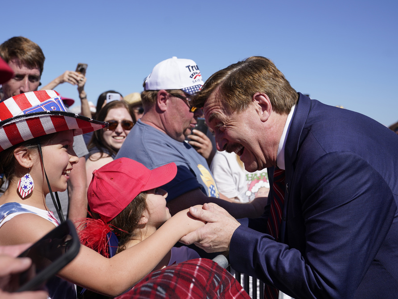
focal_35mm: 43
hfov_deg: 43.8
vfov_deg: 33.6
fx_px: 494
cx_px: 182
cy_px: 150
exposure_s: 1/1250
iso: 125
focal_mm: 39
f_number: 4.5
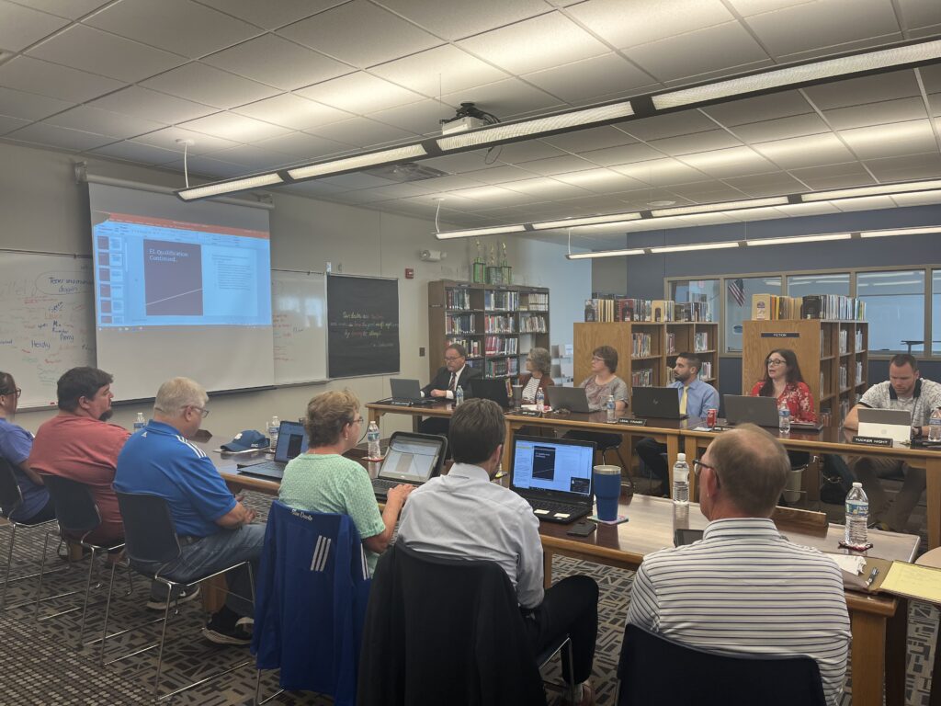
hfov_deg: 67.3
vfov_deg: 53.1
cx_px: 470
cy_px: 353
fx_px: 707
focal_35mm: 26
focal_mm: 5.1
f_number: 1.6
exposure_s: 1/120
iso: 80
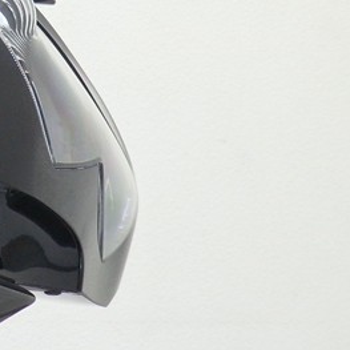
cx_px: -245
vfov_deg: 9.3
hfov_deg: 9.1
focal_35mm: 186
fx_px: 2128
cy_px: -75
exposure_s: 1/50
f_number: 4.1
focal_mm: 9.8
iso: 320
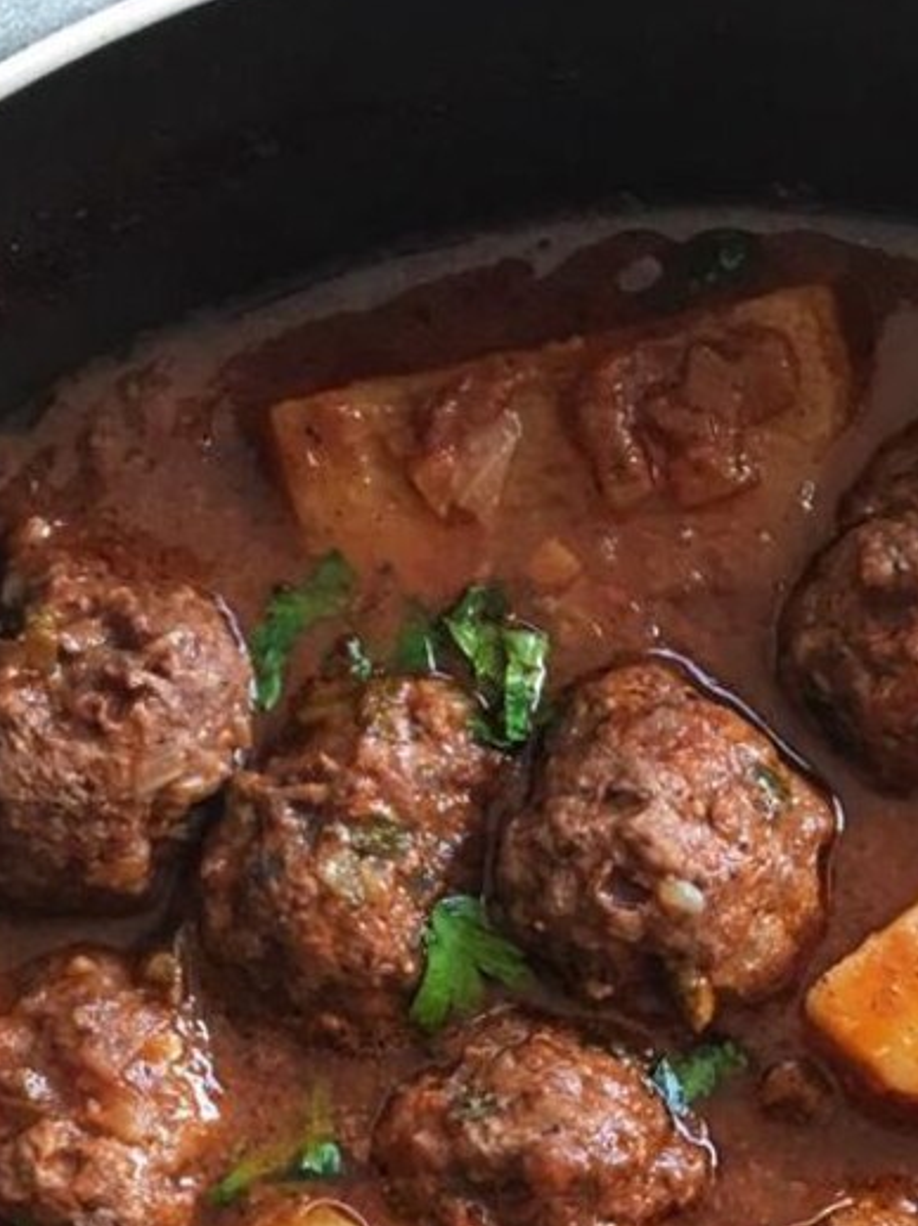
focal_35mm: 86
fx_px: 3043
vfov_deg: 21.1
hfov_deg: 17.1
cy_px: 1484
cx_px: 655
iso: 50
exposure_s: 1/33
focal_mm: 4.15
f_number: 2.2
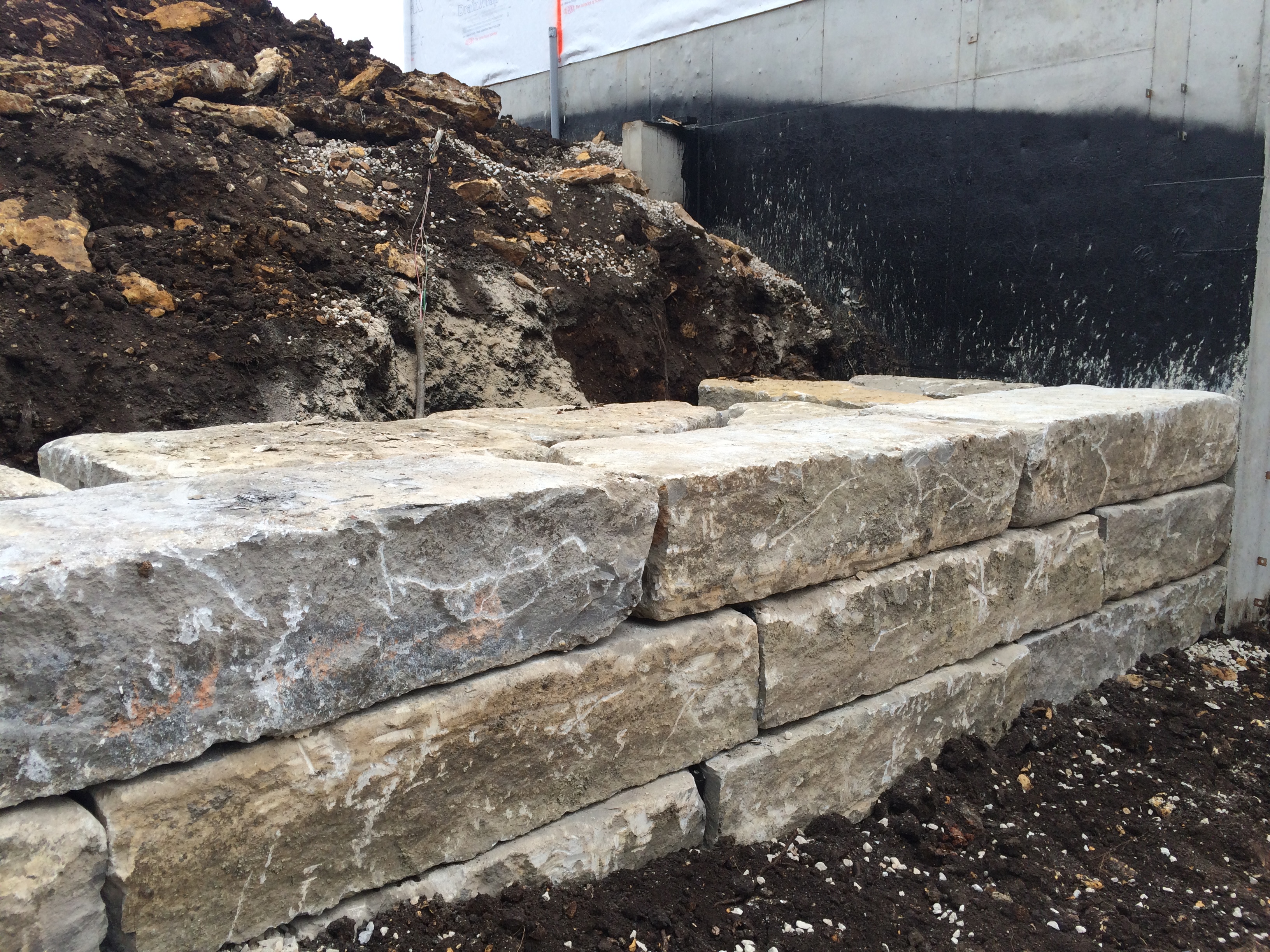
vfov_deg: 48.2
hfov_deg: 61.7
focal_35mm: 29
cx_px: 635
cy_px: 476
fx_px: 1064
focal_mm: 4.15
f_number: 2.2
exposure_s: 1/684
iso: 32
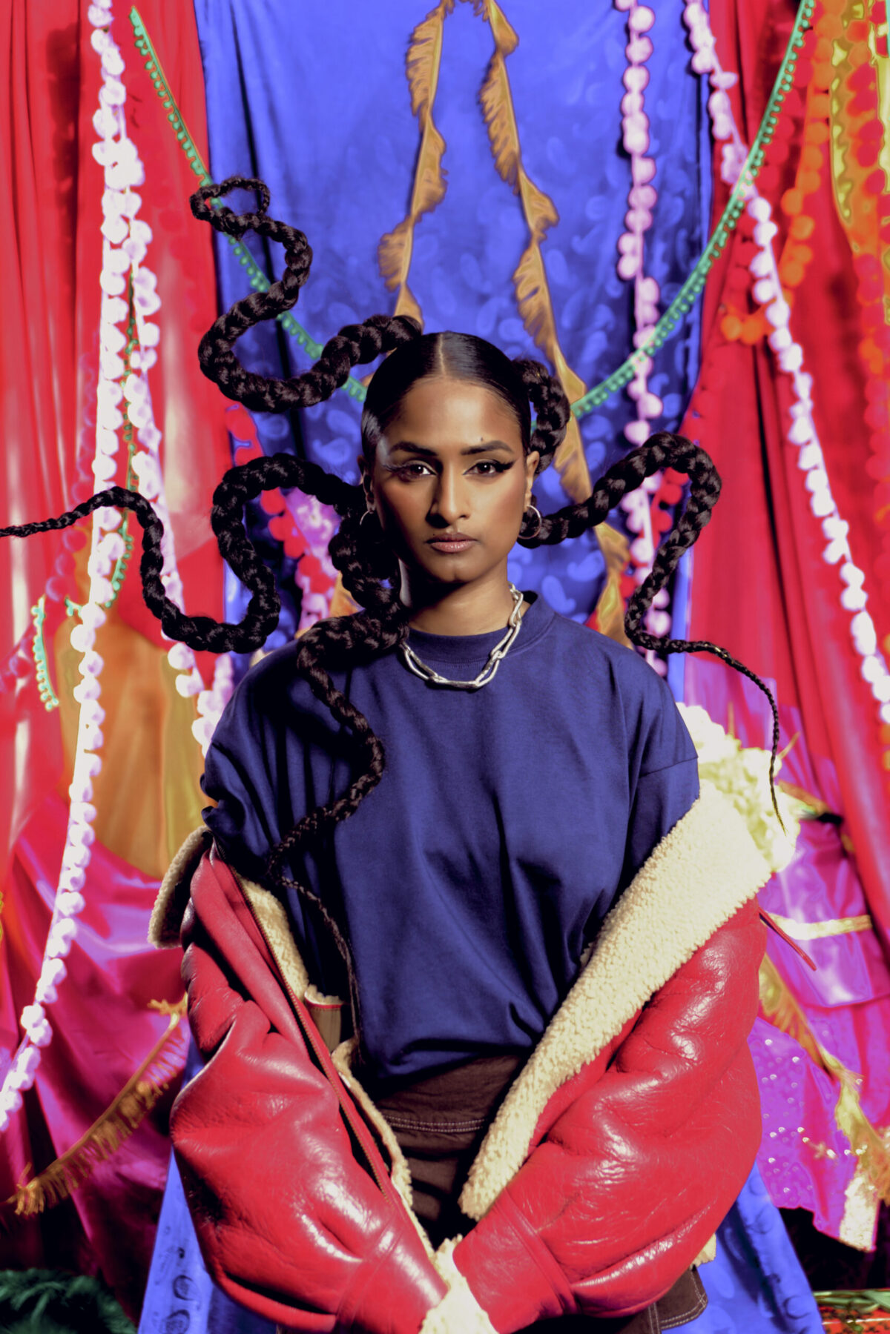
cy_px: 667
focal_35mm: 45
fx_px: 1669
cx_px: 445
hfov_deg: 29.9
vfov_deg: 43.6
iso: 100
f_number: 2.8
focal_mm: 45
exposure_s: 1/125
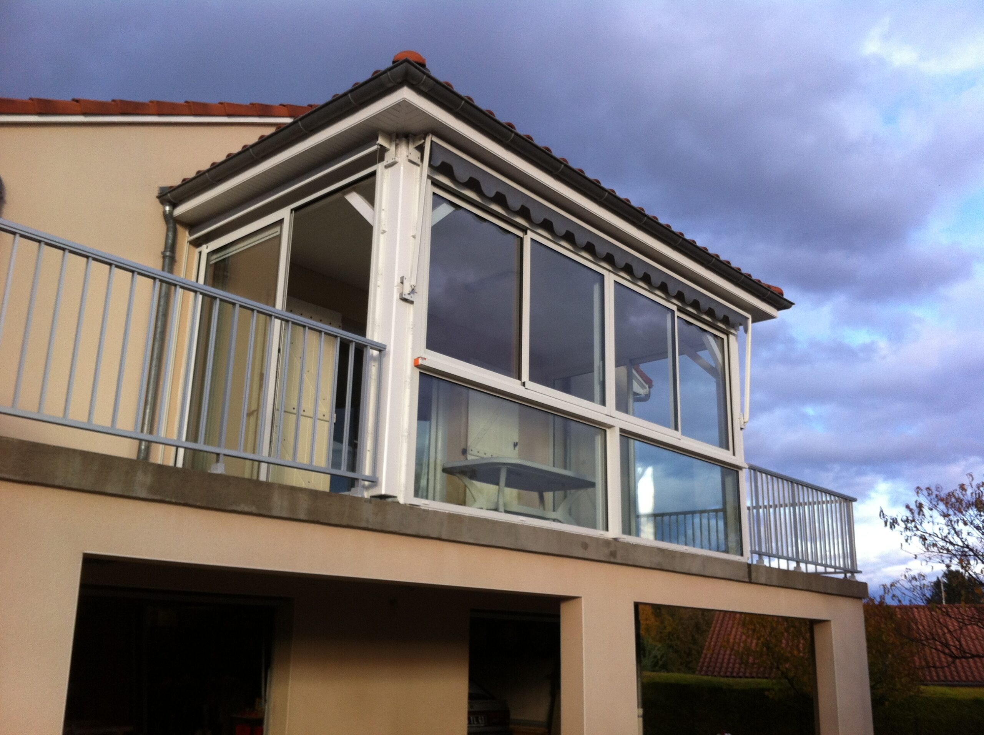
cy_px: 368
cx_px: 492
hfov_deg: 52.7
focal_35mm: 35
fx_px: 993
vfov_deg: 40.6
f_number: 2.8
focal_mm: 3.85
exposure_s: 1/287
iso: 80
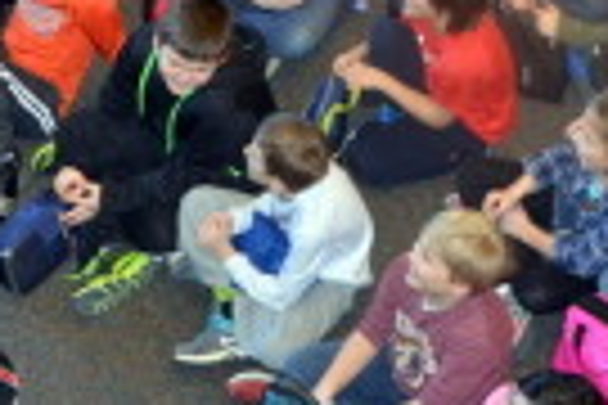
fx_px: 2105
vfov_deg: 10.5
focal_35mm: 125
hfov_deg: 16.4
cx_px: 198
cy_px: -234
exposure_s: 1/60
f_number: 5
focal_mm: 25
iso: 800
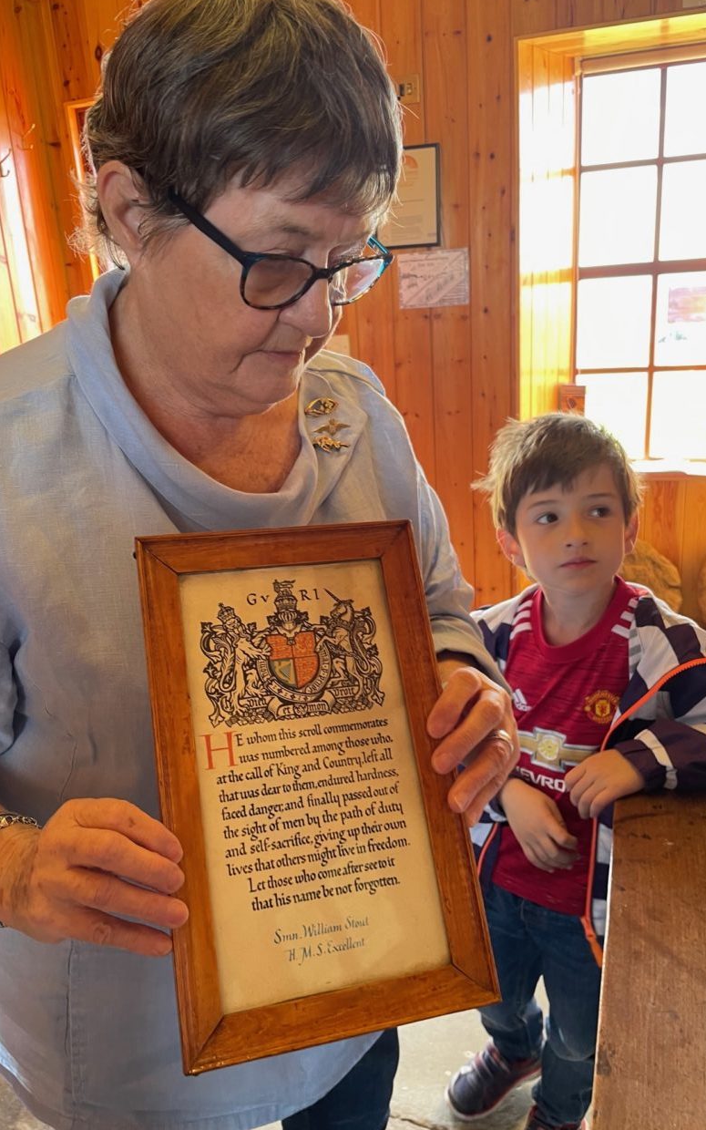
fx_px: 862
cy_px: 567
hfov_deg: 44.5
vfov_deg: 66.5
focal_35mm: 28
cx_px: 312
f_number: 1.6
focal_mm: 4.2
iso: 80
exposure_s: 1/50
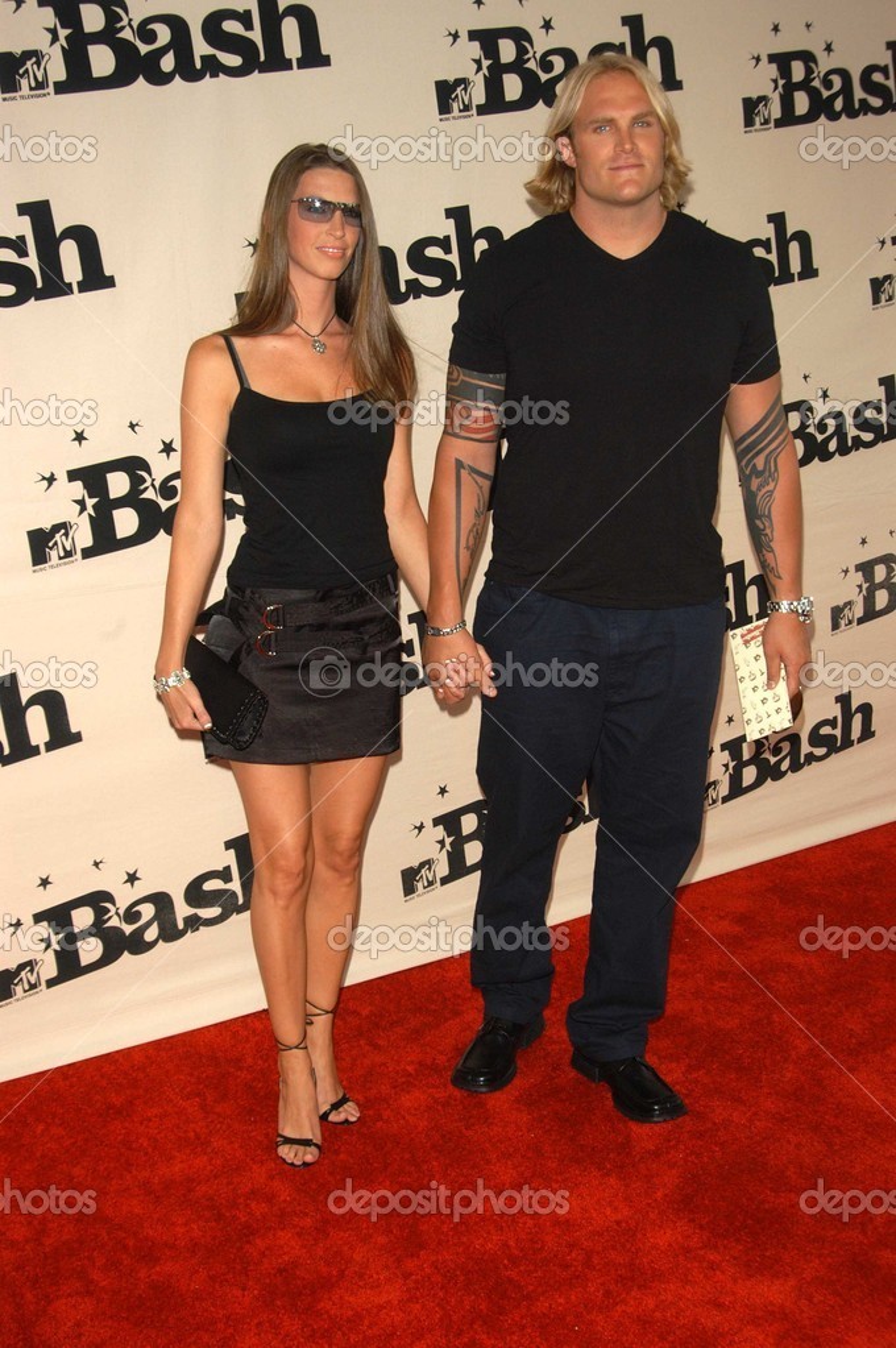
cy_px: 674
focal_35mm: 40
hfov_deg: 32.9
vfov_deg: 48.0
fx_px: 1515
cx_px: 448
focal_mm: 27
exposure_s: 1/180
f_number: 7.1
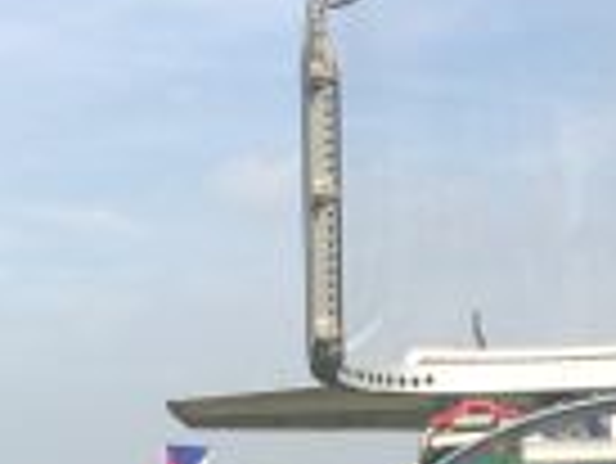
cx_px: 319
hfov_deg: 18.5
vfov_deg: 13.5
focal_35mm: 106
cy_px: 588
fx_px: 1888
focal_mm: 4.15
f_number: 2.2
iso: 32
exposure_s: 1/2160
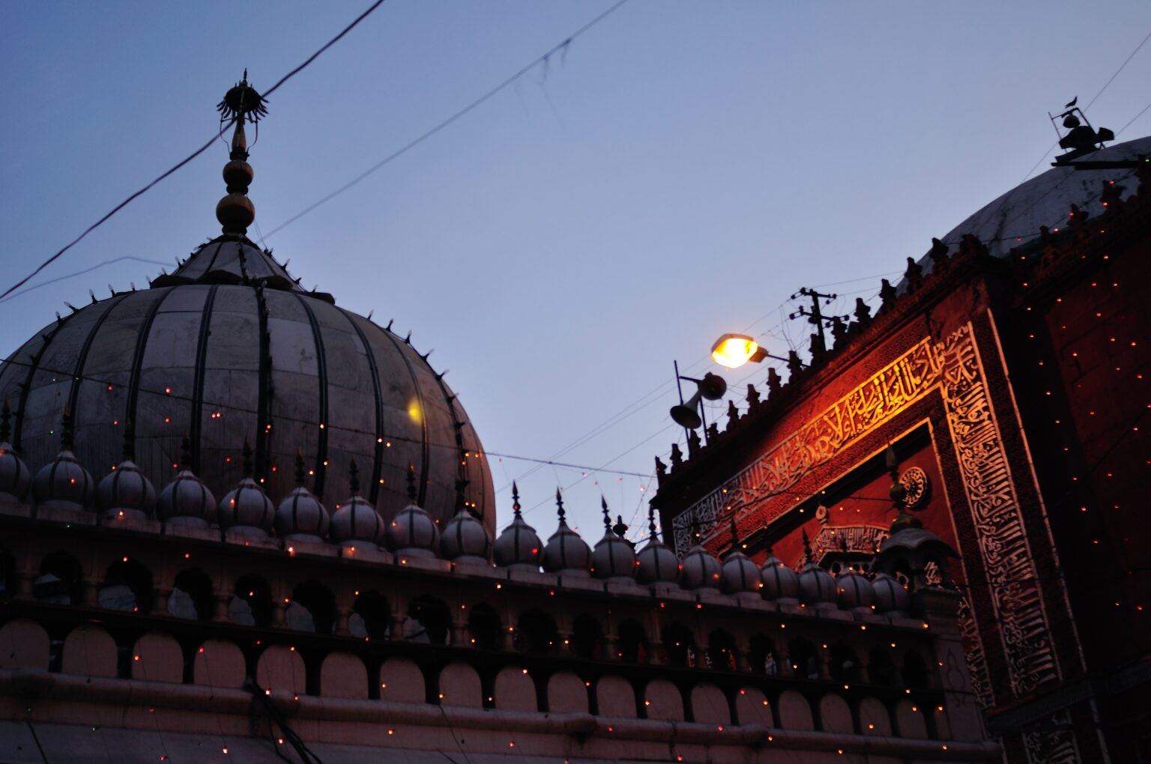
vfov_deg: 31.8
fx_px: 1341
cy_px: 382
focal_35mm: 42
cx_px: 576
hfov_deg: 46.5
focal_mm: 28
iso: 200
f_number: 2.8
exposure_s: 1/40
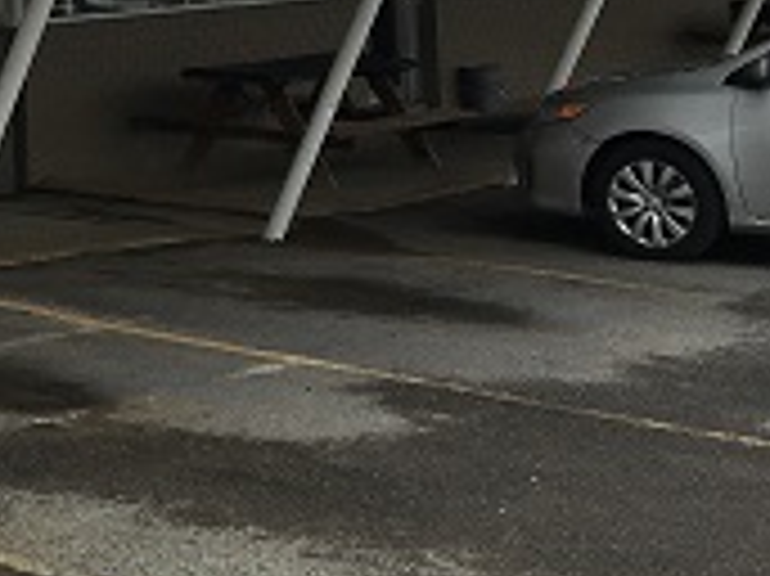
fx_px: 2267
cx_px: -207
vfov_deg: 13.6
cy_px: -310
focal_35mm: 102
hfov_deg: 18.1
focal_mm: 4.15
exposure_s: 1/1115
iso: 25
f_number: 2.2
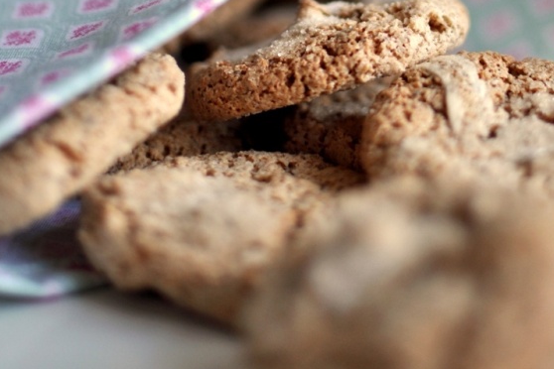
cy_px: -125
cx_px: 306
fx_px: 1445
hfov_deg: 21.7
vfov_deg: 13.9
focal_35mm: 94
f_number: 1.8
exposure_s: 1/125
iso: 200
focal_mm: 35
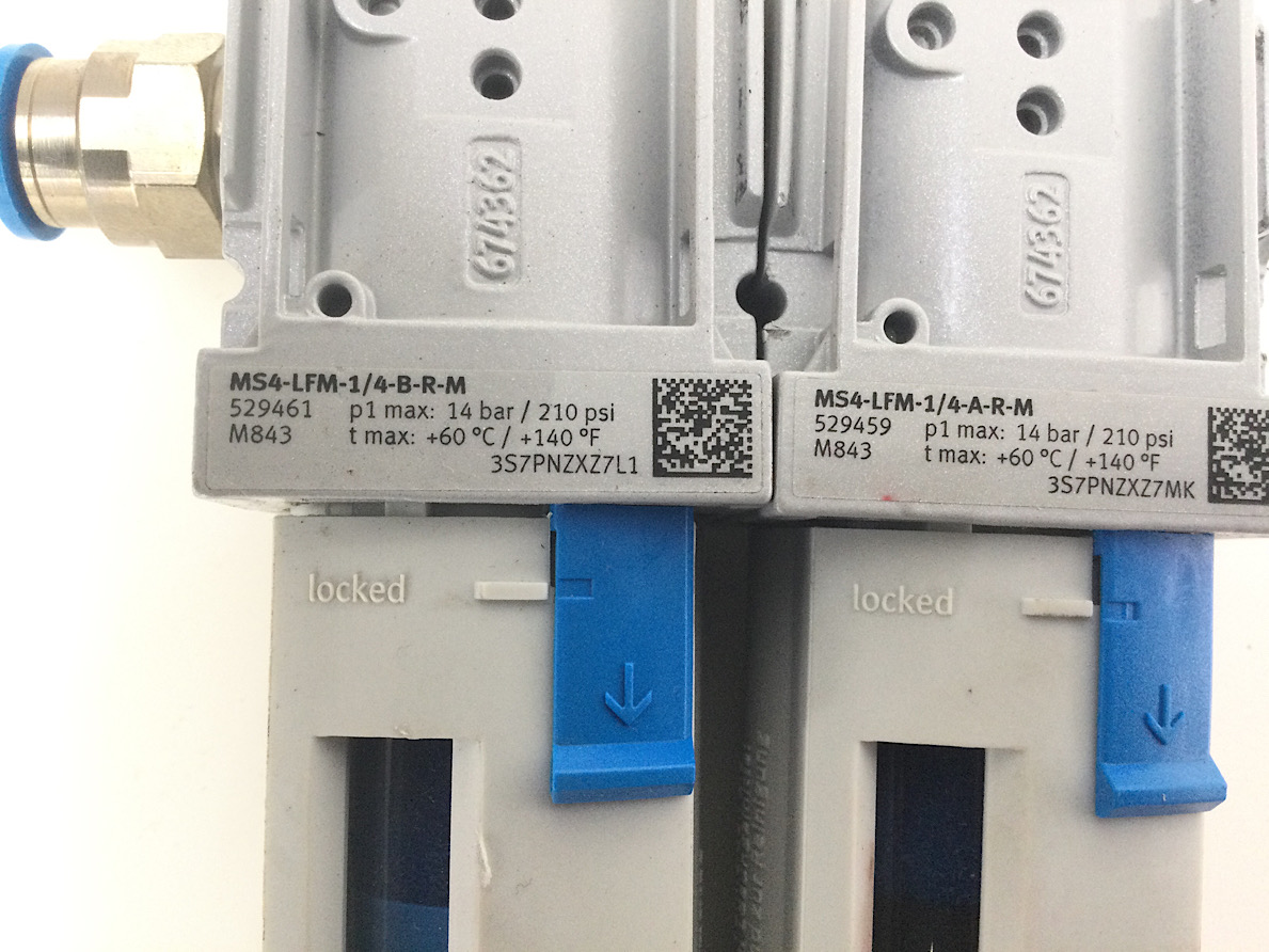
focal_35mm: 31
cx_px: 634
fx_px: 1137
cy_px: 476
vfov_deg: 45.4
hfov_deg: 58.3
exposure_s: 1/33
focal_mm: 3.3
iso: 125
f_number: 2.4
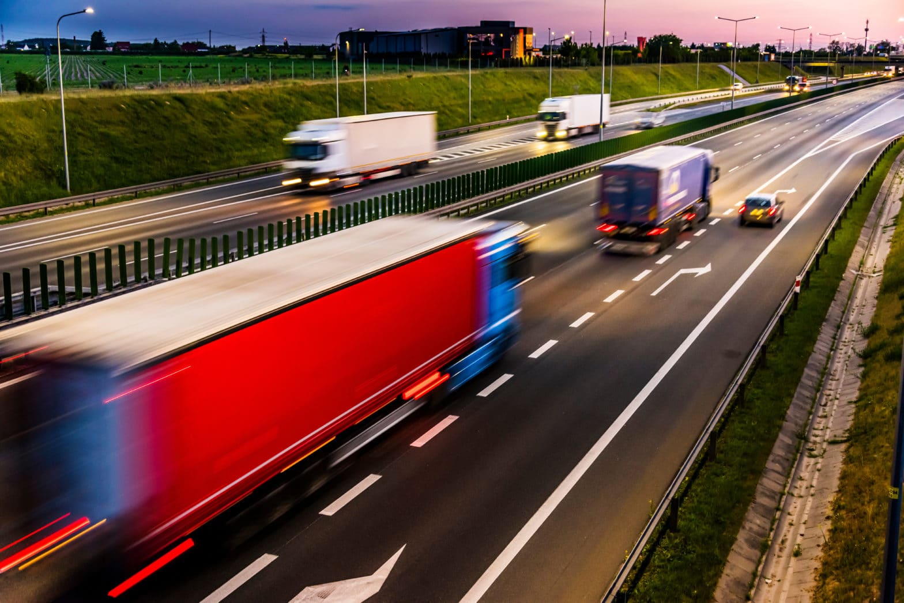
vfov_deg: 29.9
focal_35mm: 45
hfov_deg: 43.6
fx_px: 1130
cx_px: 452
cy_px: 302
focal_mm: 45
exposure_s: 1/13
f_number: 4.2
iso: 1000
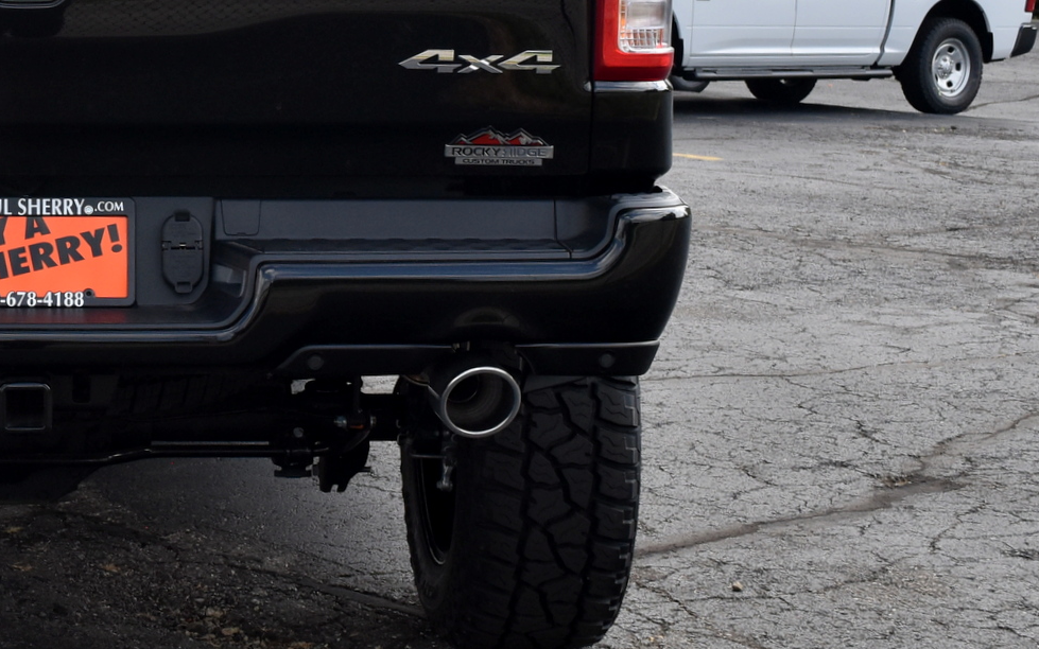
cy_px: 119
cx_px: 28
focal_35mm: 72
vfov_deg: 17.9
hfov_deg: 27.2
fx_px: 2039
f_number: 8
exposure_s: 1/200
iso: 400
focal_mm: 24
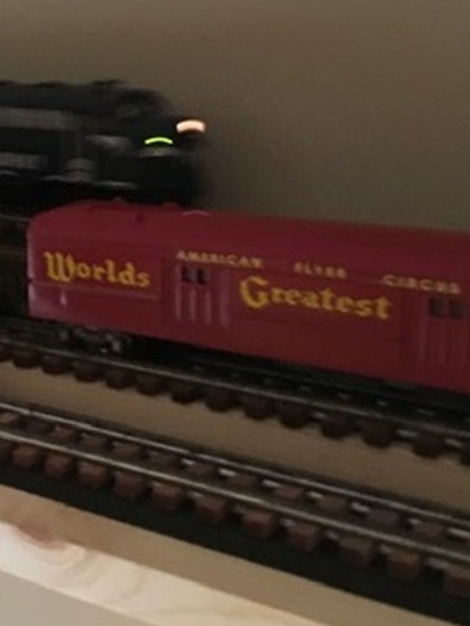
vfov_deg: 32.8
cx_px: -28
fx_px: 1049
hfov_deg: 23.9
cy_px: 187
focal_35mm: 58
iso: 400
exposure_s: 1/15
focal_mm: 4.15
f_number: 2.2
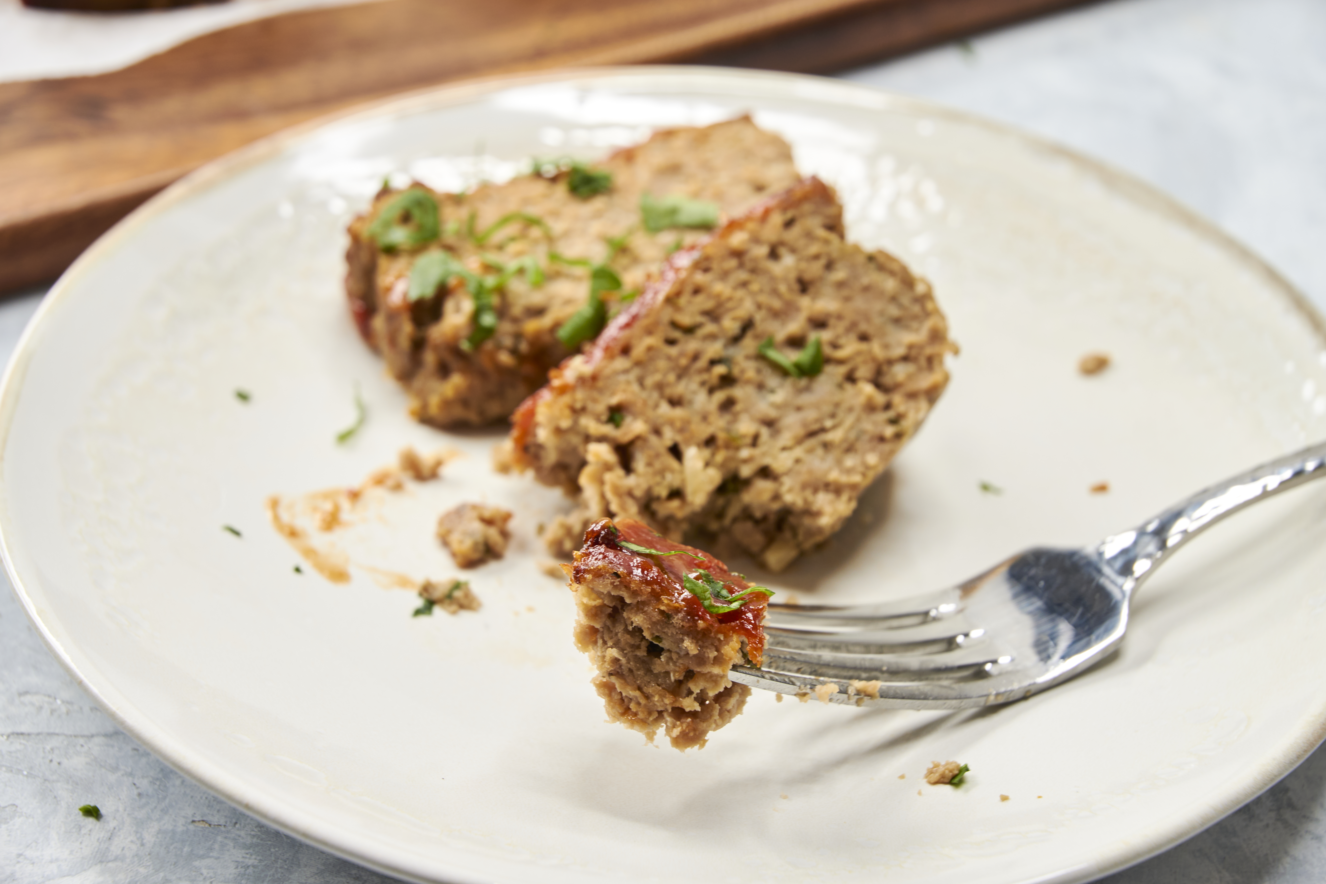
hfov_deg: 19.5
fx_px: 3867
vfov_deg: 13.0
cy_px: 442
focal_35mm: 105
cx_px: 663
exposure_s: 1/100
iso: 100
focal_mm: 70
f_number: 8
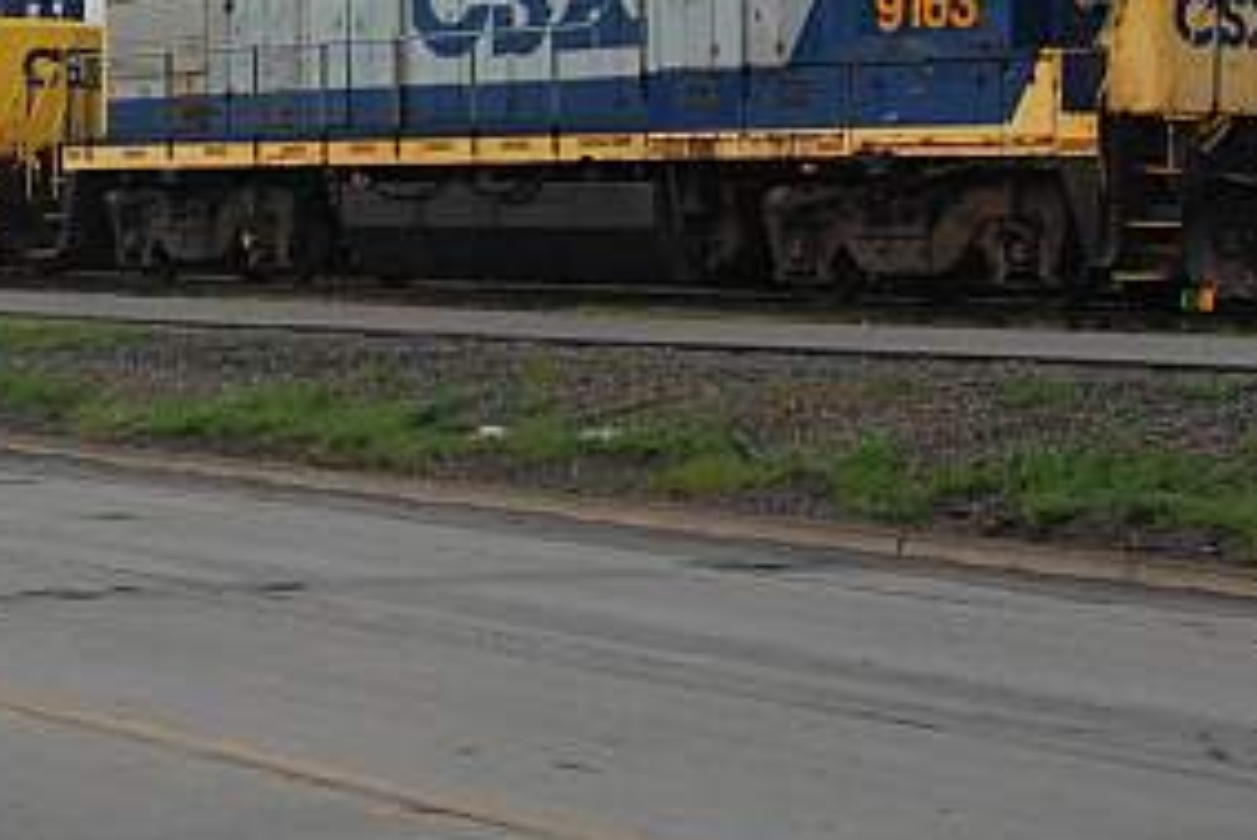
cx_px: 80
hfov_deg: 19.6
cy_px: 80
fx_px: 3563
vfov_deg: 13.3
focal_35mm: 102
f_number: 8
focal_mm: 24
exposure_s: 1/250
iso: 800
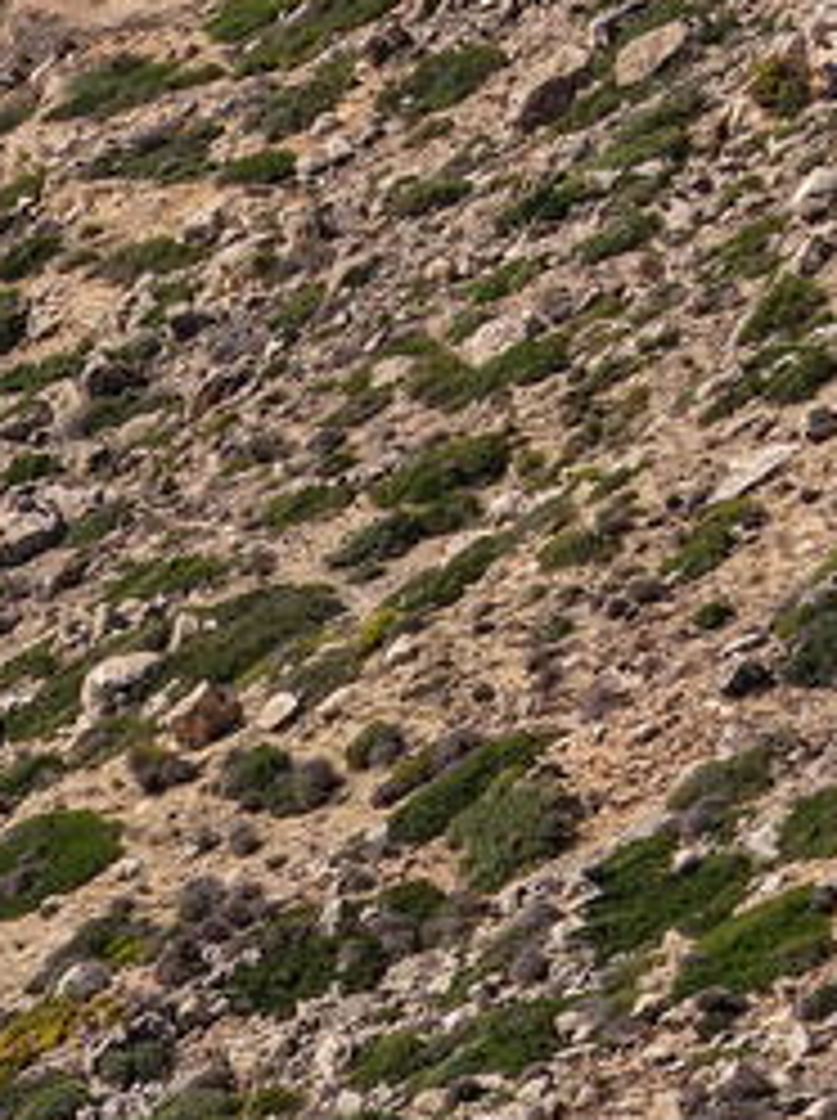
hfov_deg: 5.6
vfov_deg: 8.7
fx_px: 7305
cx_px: -2664
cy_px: 1412
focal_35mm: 226
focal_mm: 24
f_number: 11
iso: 200
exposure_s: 1/200
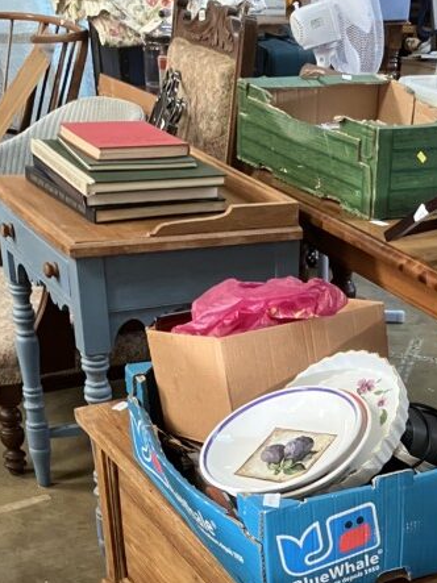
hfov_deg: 23.0
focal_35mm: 62
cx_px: 392
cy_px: 591
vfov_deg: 29.1
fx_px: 1044
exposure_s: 1/60
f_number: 1.8
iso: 250
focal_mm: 3.99
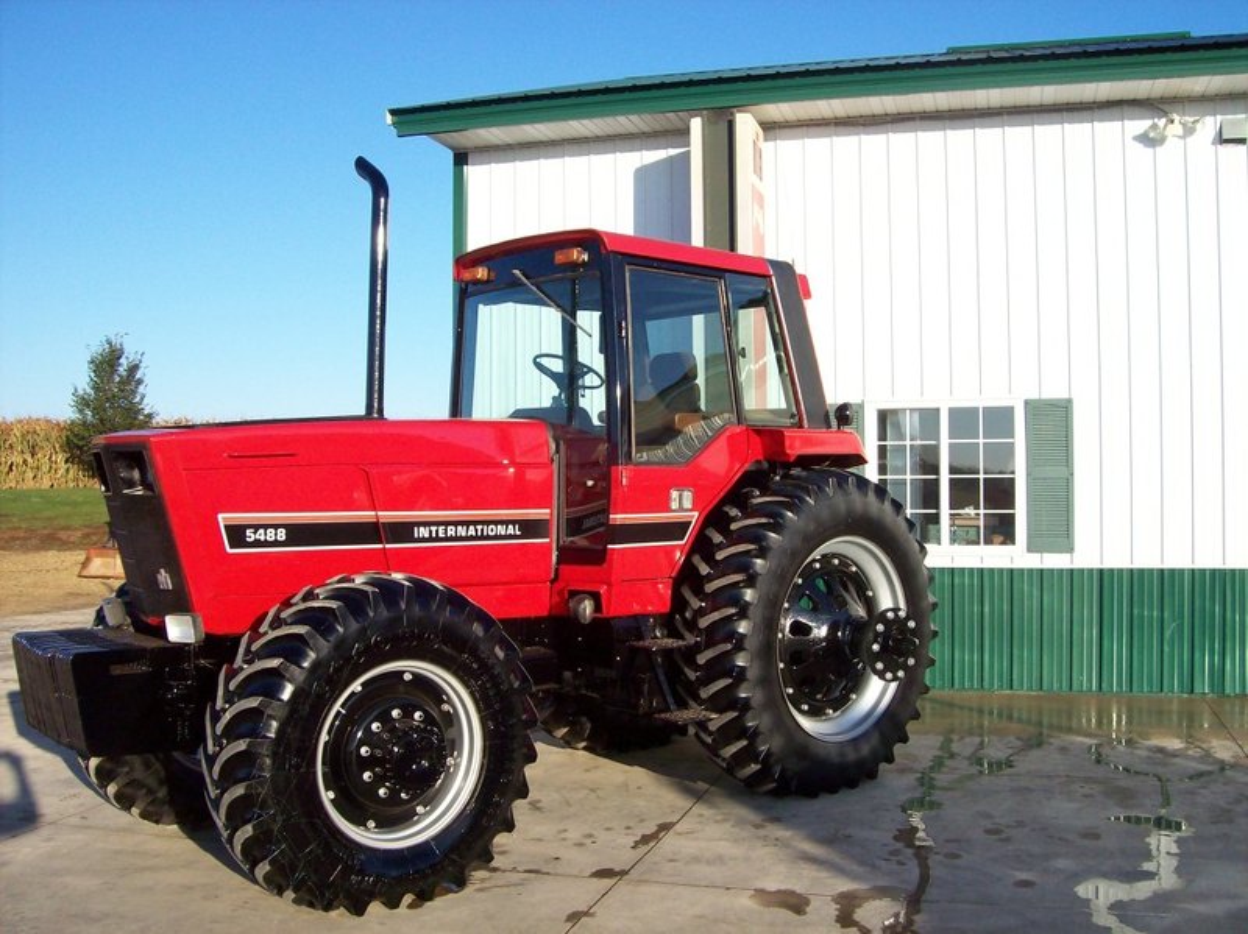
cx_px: 624
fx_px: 1297
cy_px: 467
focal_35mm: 36
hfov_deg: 51.4
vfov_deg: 39.6
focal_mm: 6
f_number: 4.8
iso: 80
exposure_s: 1/337
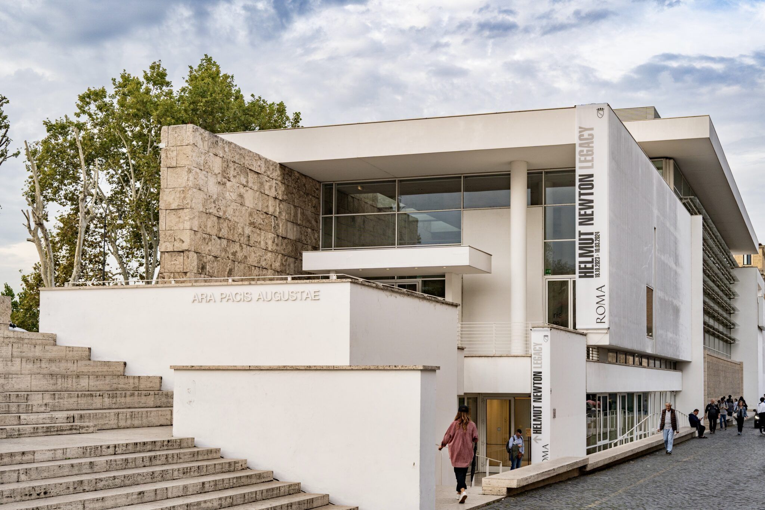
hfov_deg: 40.3
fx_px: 1041
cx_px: 382
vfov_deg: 27.5
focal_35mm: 49
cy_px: 255
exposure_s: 1/200
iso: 250
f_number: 9
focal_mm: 49
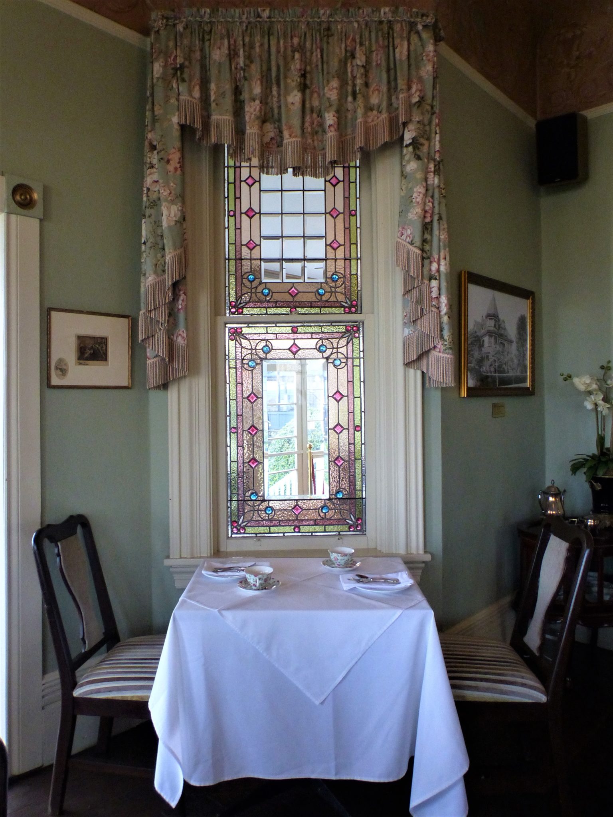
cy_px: 408
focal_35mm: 25
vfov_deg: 69.4
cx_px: 306
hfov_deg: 54.9
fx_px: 590
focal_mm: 4.5
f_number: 4.5
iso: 400
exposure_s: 1/50
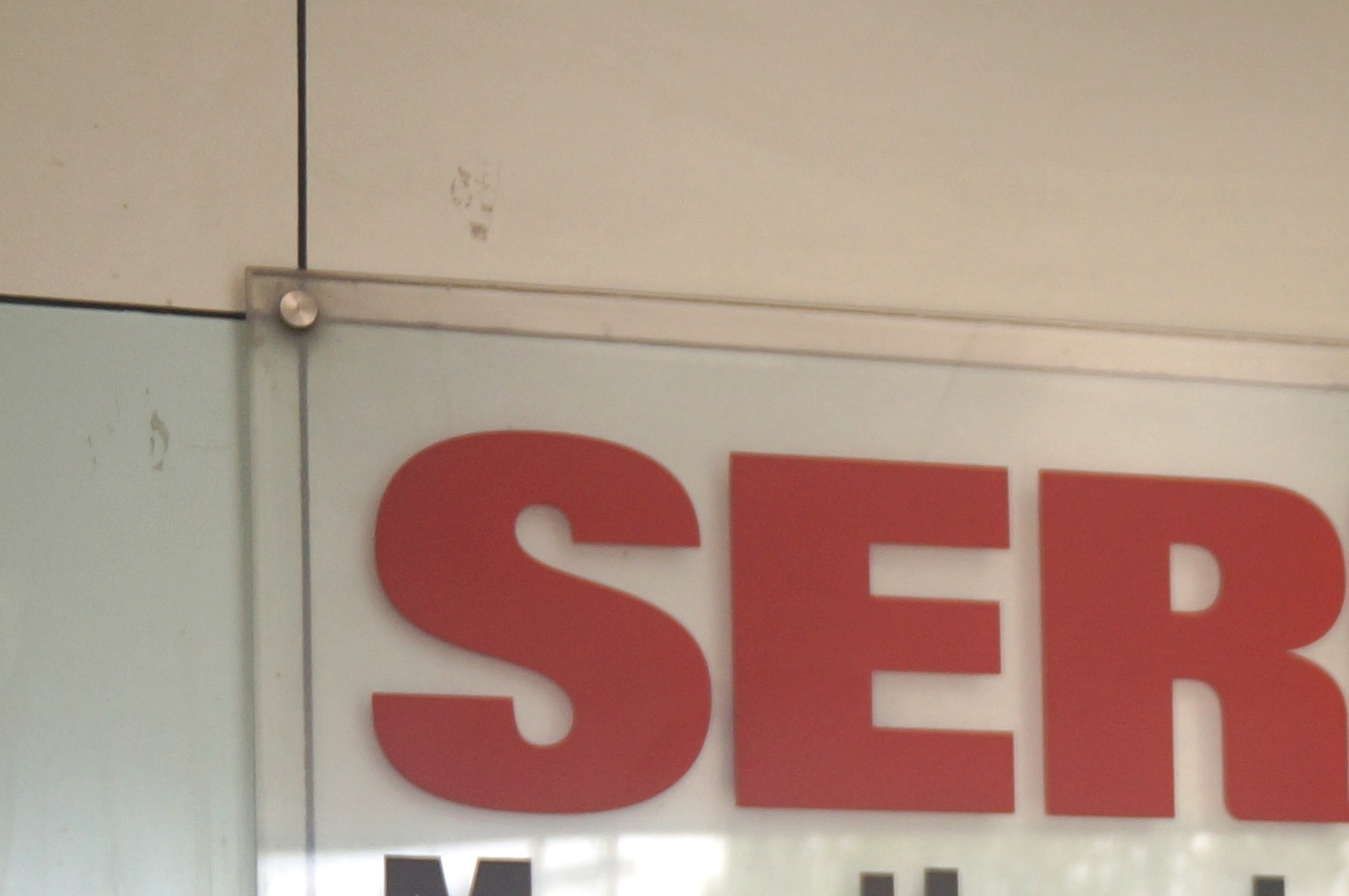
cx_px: 2049
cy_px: 1303
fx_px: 4455
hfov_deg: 15.8
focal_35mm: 119
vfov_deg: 11.1
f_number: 4.5
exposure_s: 1/160
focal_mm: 26
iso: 250
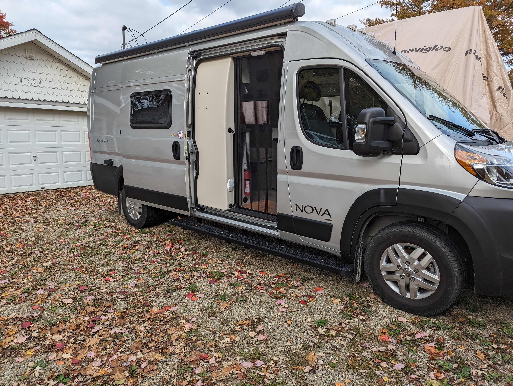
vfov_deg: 56.9
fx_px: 356
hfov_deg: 71.5
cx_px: 256
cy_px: 193
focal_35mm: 24
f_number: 1.85
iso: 47
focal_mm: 6.81
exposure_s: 1/1088
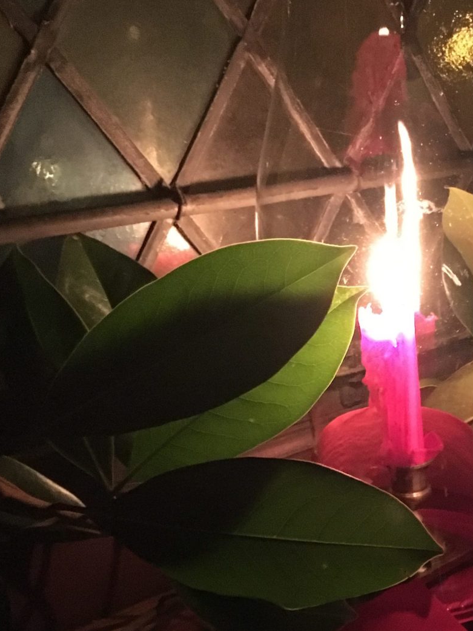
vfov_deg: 33.6
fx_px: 1039
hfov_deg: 24.3
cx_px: 491
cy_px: 396
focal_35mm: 57
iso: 1000
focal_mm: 4.15
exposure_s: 1/15
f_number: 2.2
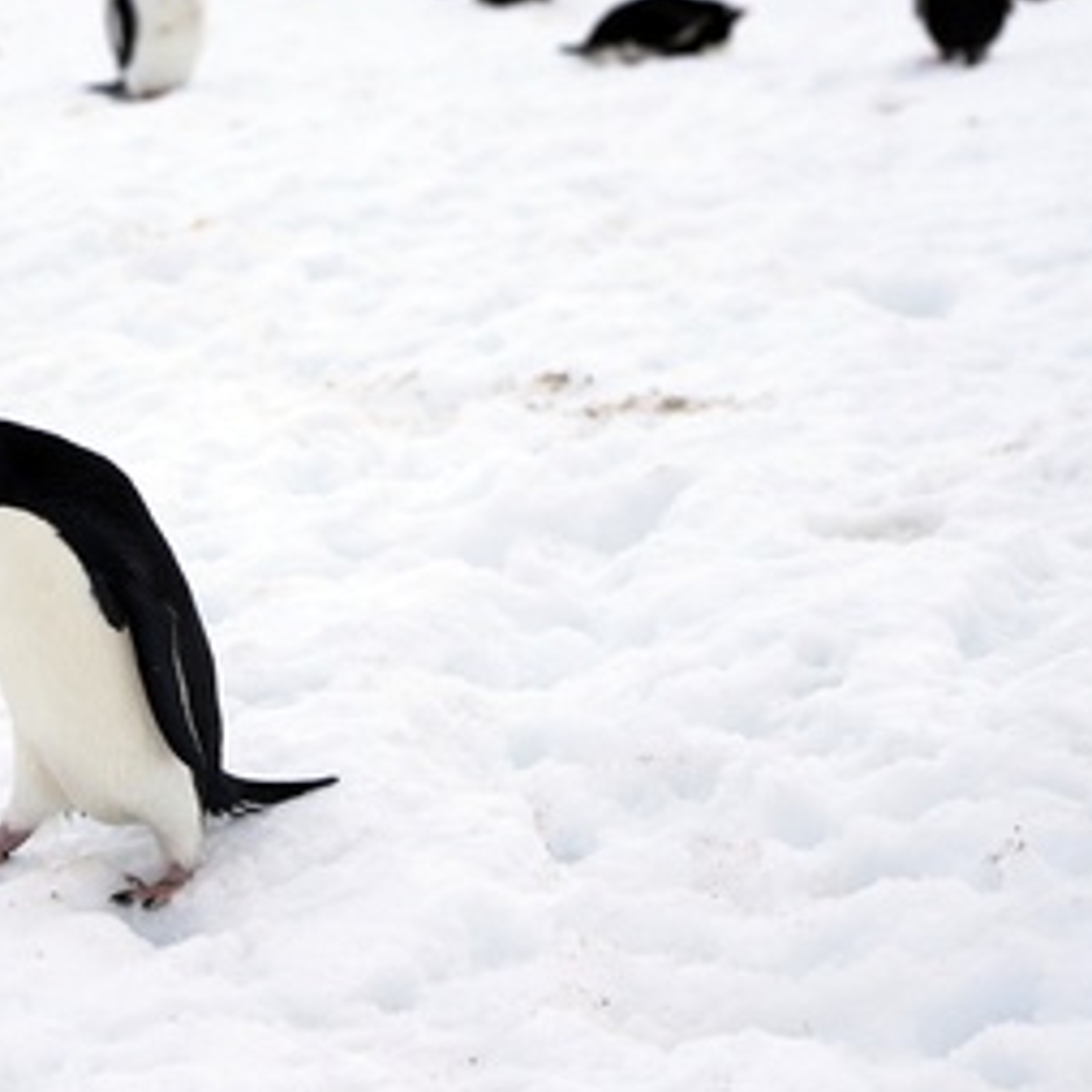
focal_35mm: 120
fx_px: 4283
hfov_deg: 14.4
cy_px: 402
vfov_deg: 14.5
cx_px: 189
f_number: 3.5
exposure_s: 1/640
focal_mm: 70
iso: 100
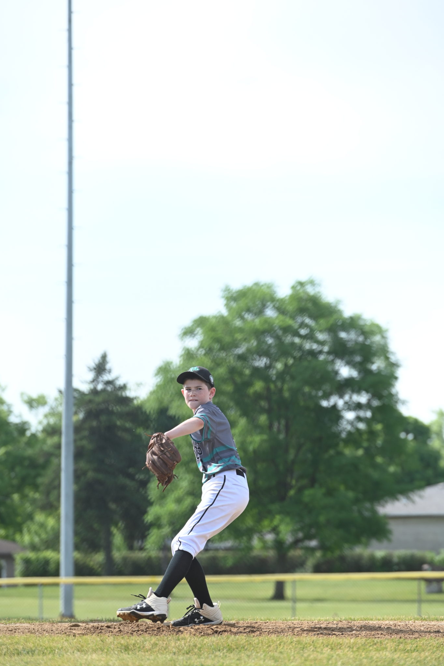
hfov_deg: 6.8
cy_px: 332
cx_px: 222
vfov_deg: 10.2
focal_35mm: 201
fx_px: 3718
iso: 400
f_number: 8
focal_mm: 200
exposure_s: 1/800
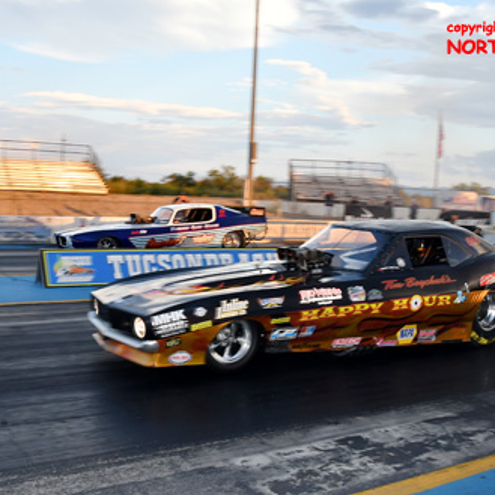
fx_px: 502
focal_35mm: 31
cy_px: 248
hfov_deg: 52.2
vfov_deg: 52.5
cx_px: 293
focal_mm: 16
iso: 320
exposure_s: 1/250
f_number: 5.6
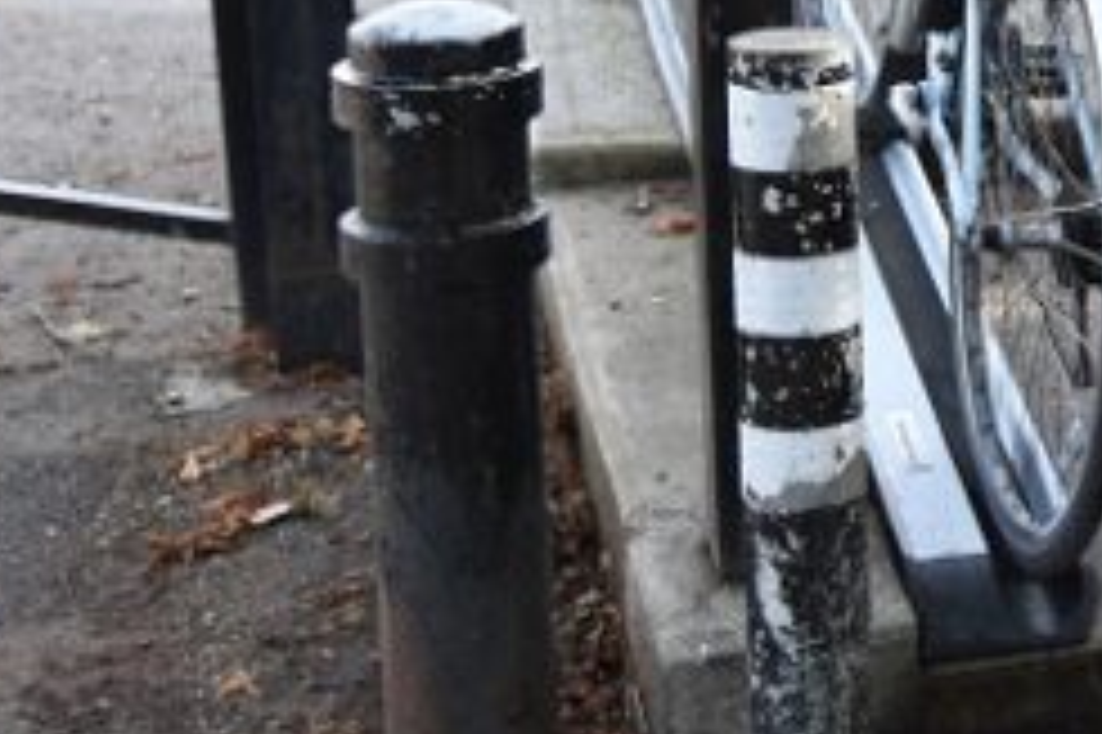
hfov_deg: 17.2
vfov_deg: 11.8
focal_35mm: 113
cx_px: 1372
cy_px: -189
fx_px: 3457
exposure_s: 1/1600
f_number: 3.2
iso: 800
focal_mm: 24
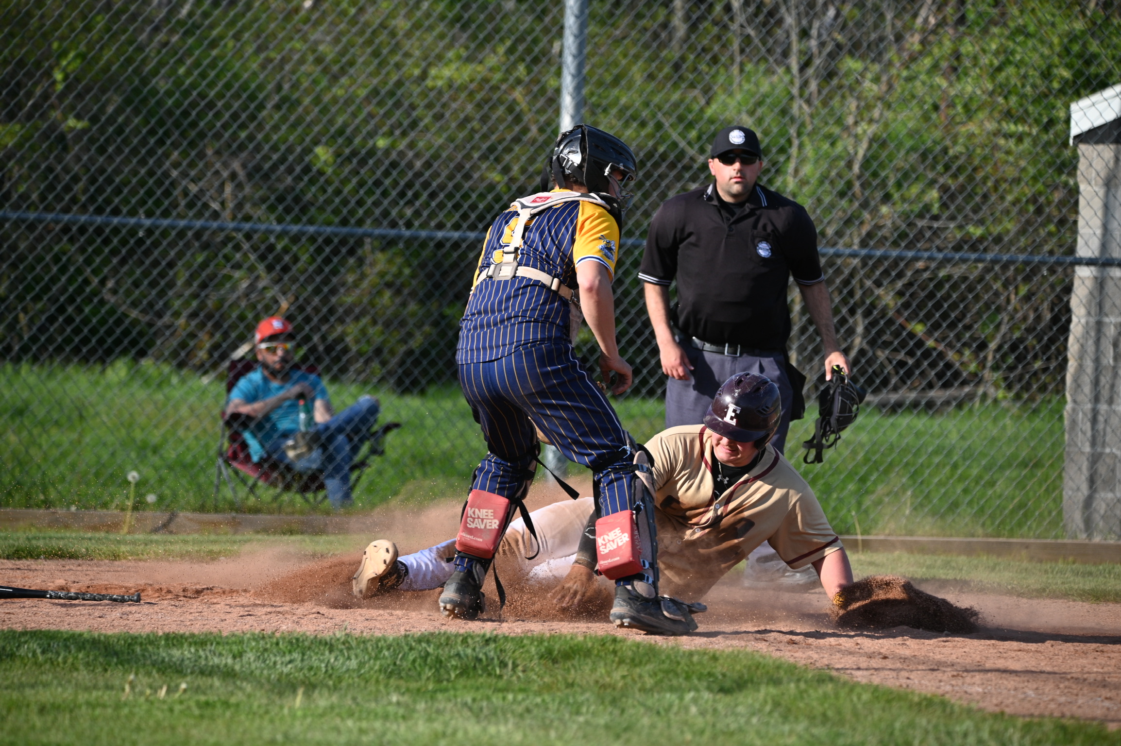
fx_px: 9647
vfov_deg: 4.4
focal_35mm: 310
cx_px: 560
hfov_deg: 6.7
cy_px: 373
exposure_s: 1/1250
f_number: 6.3
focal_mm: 310
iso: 400
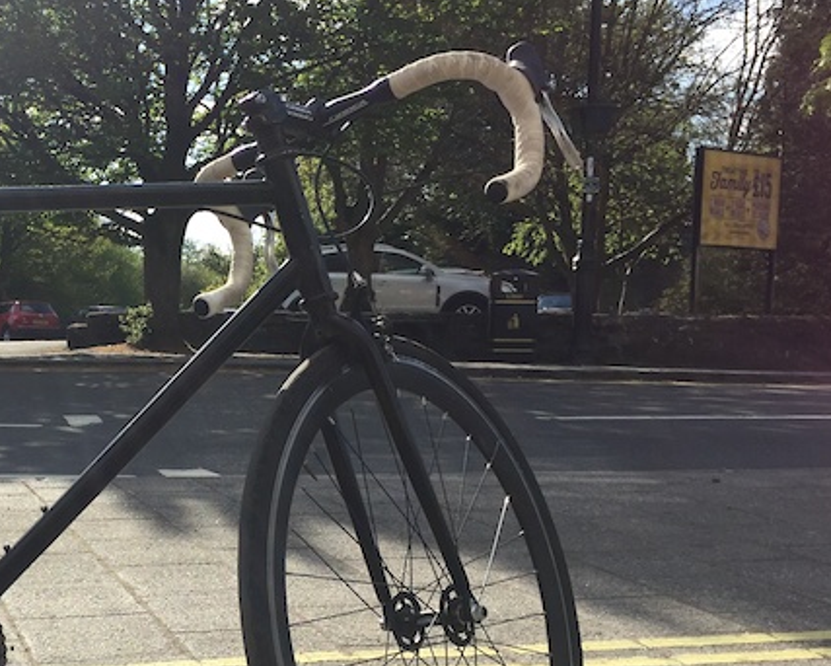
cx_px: 72
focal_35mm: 53
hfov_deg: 33.4
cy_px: 421
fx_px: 1304
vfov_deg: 28.5
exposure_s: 1/1721
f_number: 2.2
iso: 32
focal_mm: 4.15
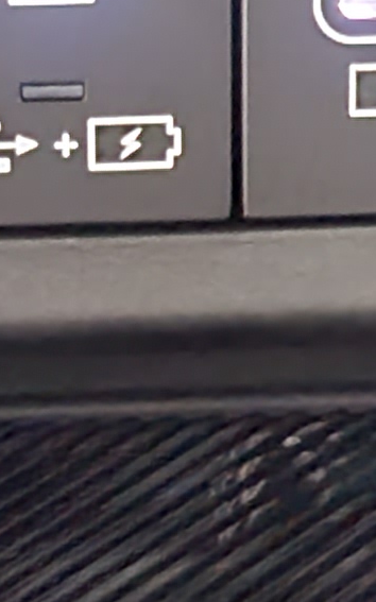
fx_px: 3068
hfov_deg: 7.0
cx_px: 194
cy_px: 158
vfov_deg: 11.2
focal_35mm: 187
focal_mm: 7
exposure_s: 1/8
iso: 3200
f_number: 1.8
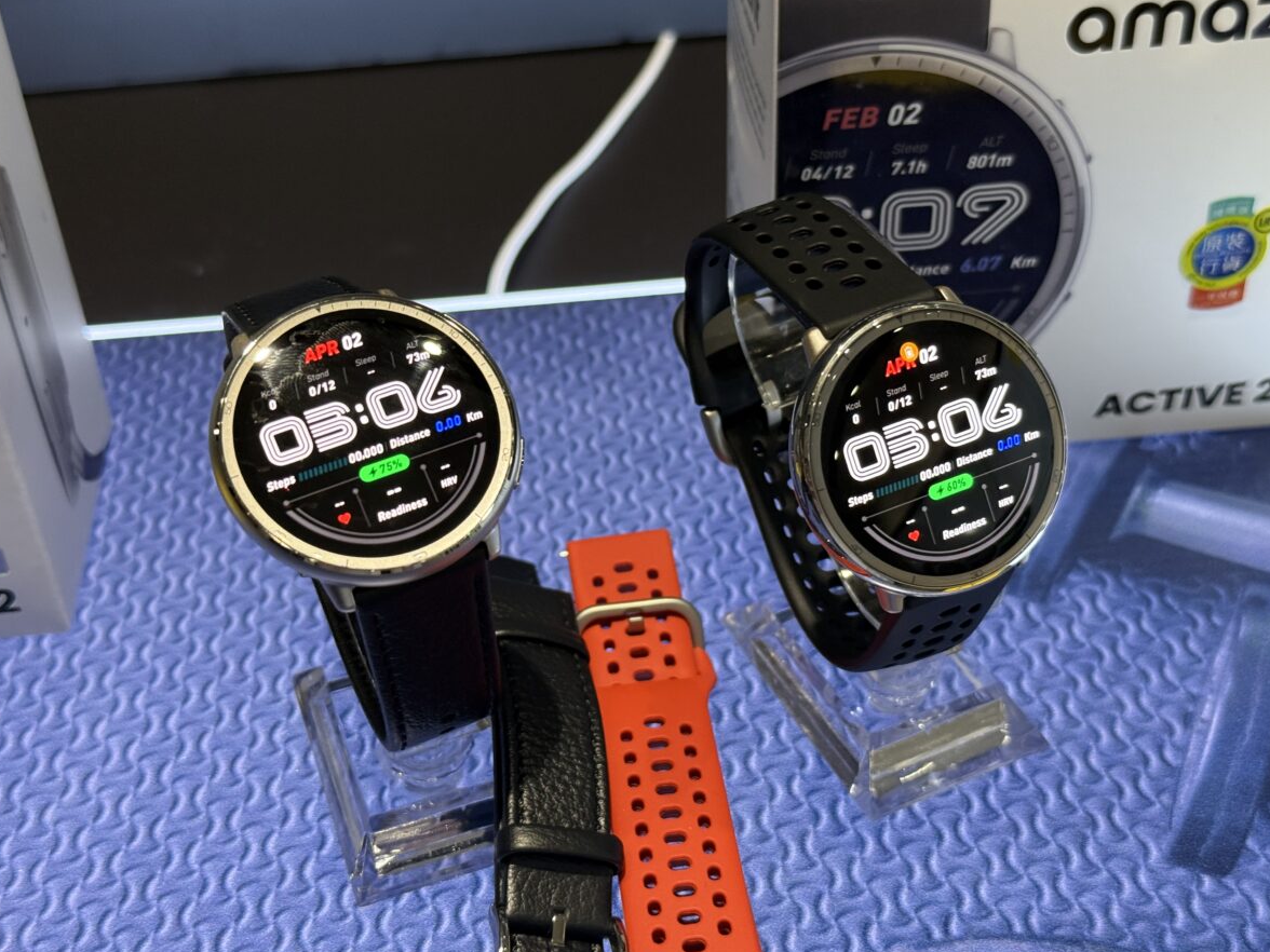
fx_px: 1798
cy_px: 476
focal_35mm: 49
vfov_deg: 29.7
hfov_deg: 38.9
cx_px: 632
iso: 250
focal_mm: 6.76
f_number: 1.78
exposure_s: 1/100
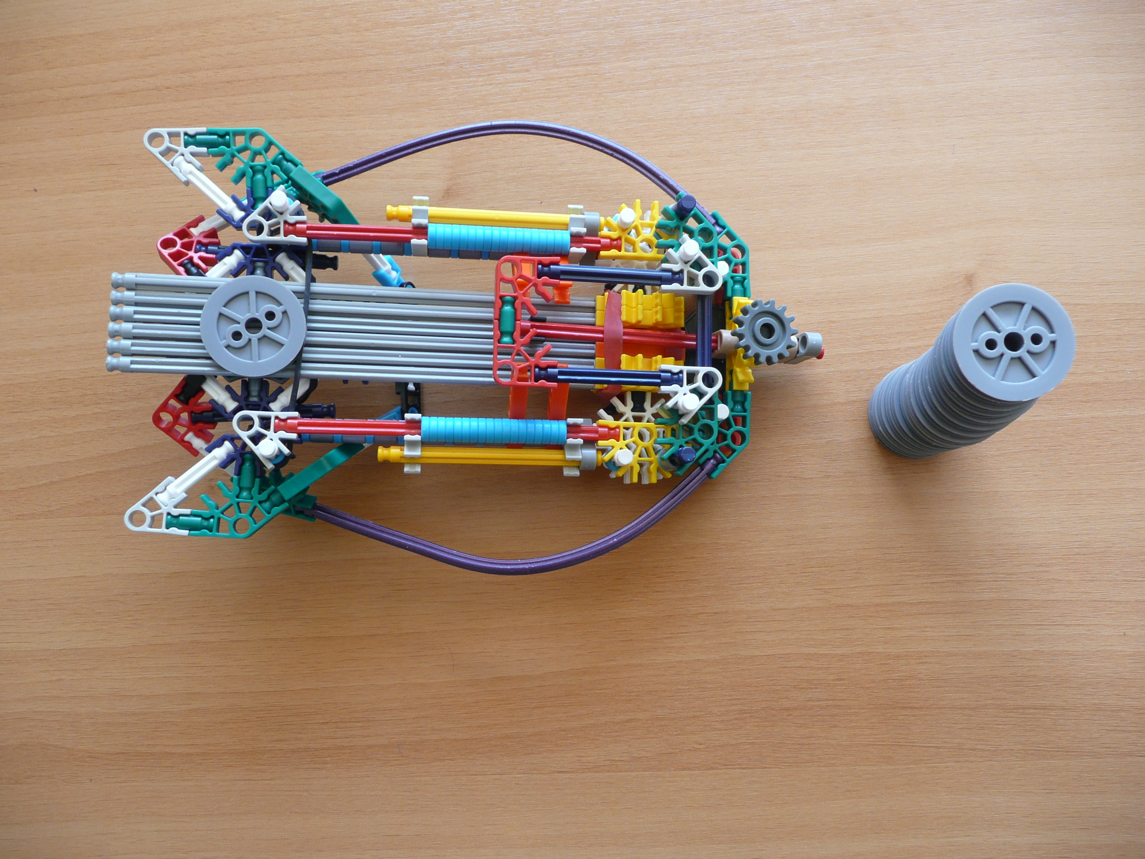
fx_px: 926
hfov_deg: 63.4
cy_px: 430
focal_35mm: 28
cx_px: 572
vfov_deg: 49.7
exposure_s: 1/30
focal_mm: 4.6
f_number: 3.3
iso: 100
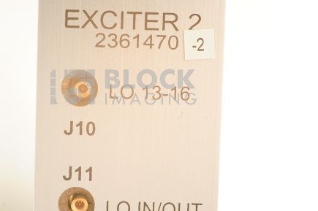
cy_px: 87
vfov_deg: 19.7
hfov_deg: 29.2
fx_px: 609
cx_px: 124
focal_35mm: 69
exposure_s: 1/160
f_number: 14
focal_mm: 50
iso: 1600
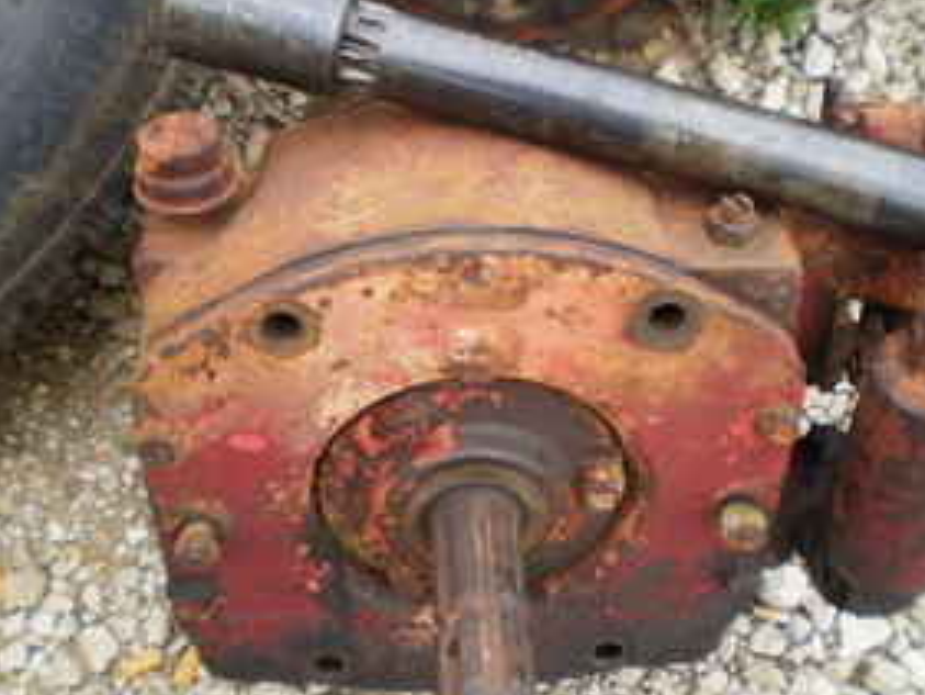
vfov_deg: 32.9
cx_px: 504
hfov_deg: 42.9
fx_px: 1176
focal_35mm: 44
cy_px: 359
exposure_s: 1/100
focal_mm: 6.3
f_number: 3.1
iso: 64
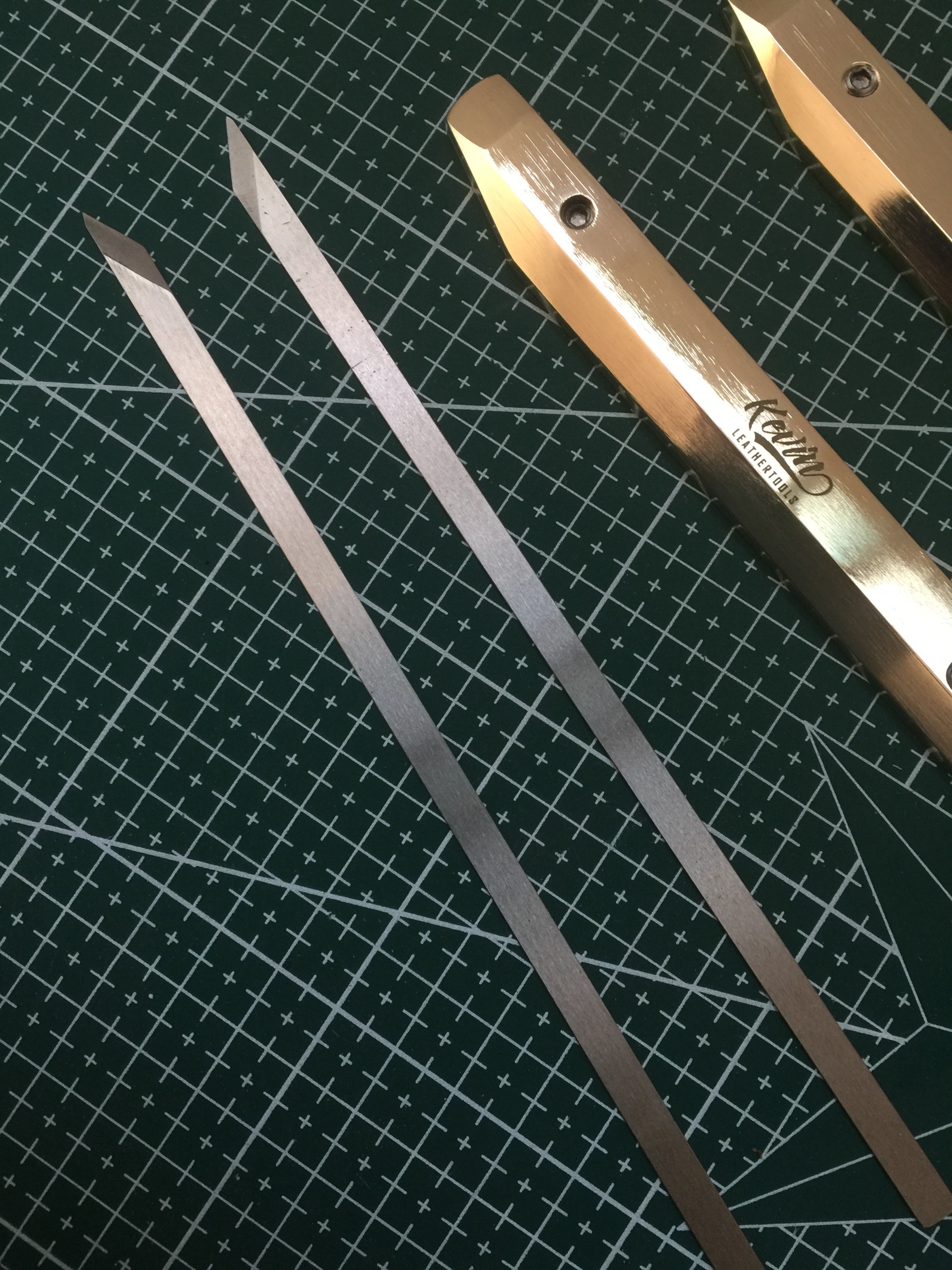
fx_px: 1063
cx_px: 476
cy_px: 635
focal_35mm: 29
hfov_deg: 48.2
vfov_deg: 61.7
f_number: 2.2
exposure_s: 1/17
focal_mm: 4.15
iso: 50
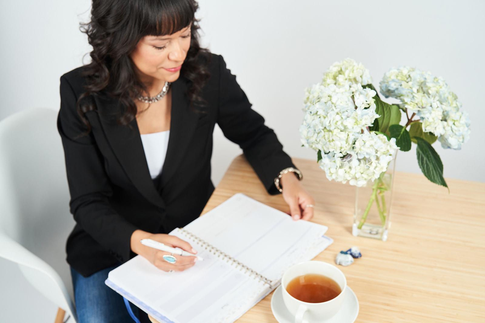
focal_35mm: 50
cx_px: 242
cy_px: 162
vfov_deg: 27.0
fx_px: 674
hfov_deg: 39.6
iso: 200
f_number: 4.5
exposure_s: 1/125
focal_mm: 50
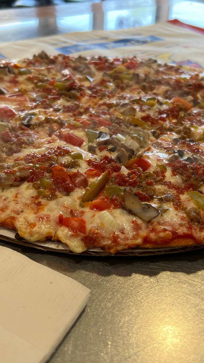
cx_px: 95
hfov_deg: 31.2
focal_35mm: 38
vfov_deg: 52.8
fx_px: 365
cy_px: 181
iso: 40
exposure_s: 1/120
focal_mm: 5.7
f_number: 1.5
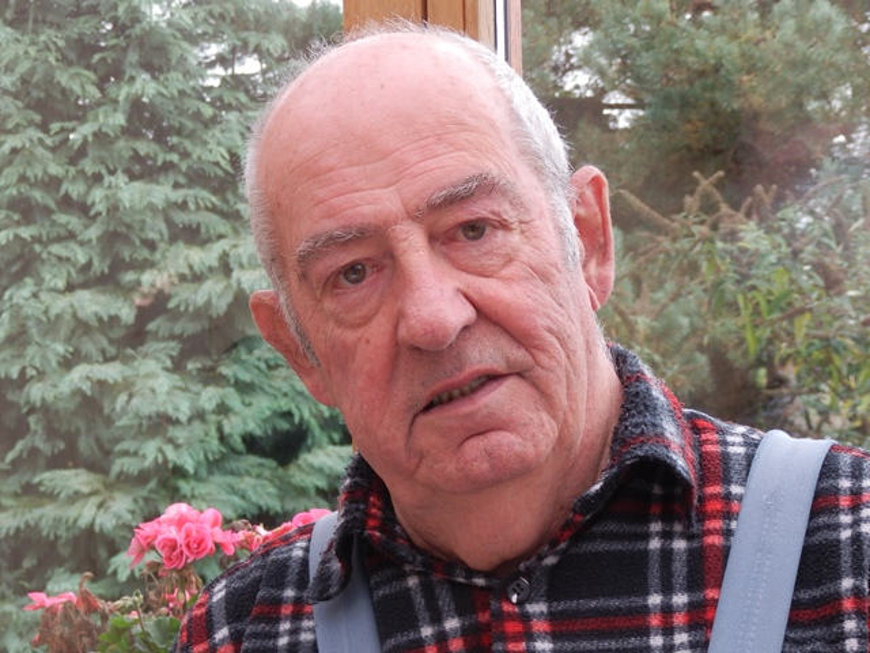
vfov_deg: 20.2
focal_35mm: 73
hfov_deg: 26.7
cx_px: 435
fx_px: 1835
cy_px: 326
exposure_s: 1/100
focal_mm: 13.1
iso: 160
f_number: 4.5
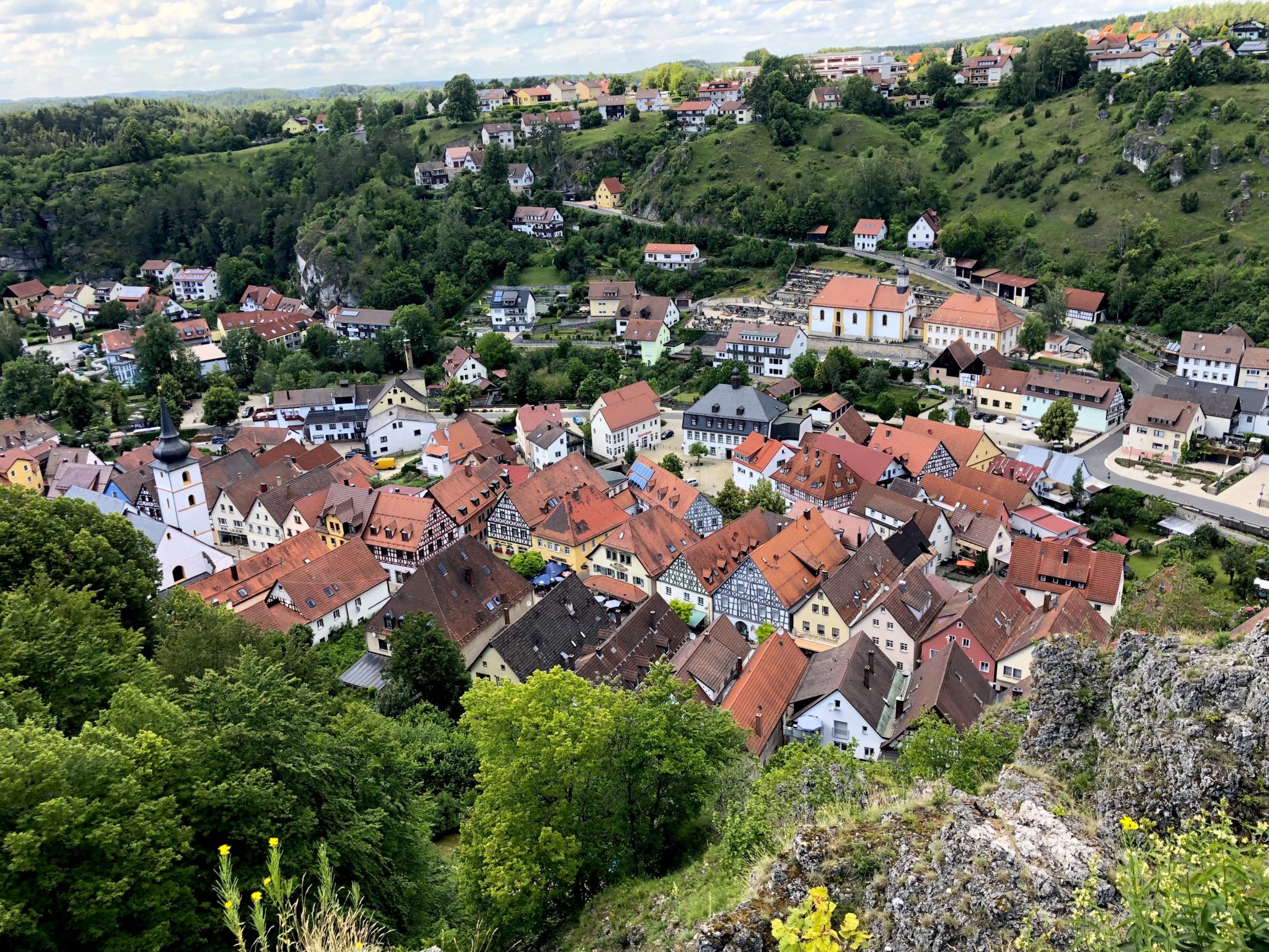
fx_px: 1026
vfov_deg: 49.7
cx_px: 634
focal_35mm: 28
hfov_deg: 63.4
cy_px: 476
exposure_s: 1/340
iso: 20
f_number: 1.8
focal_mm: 3.99
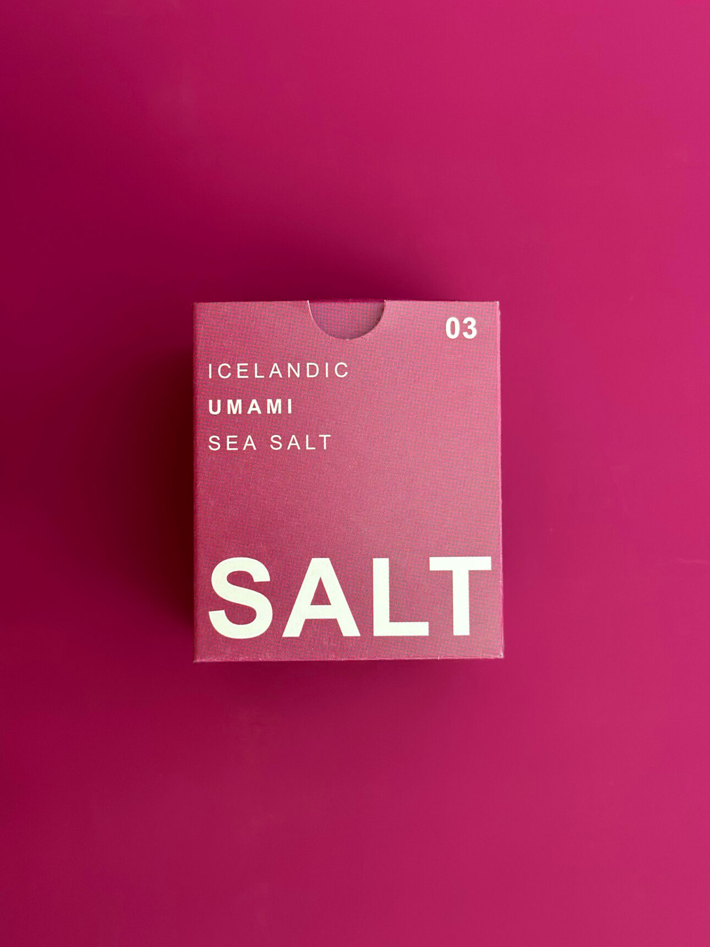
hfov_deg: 29.7
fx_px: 1340
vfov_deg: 38.9
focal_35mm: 49
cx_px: 350
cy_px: 472
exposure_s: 1/42
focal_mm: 6.86
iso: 400
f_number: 1.78
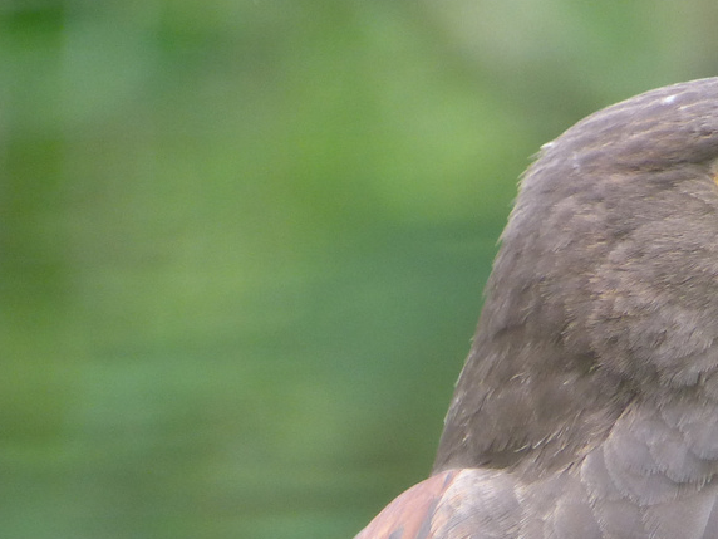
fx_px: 31320
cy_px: 569
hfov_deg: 1.3
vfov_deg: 1.0
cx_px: 758
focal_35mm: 1510
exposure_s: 1/125
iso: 200
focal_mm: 108
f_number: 2.8
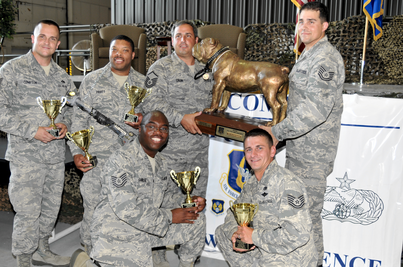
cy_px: 134
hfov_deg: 53.2
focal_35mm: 36
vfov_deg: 36.8
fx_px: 403
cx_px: 202
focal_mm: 24
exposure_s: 1/320
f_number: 2.8
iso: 400
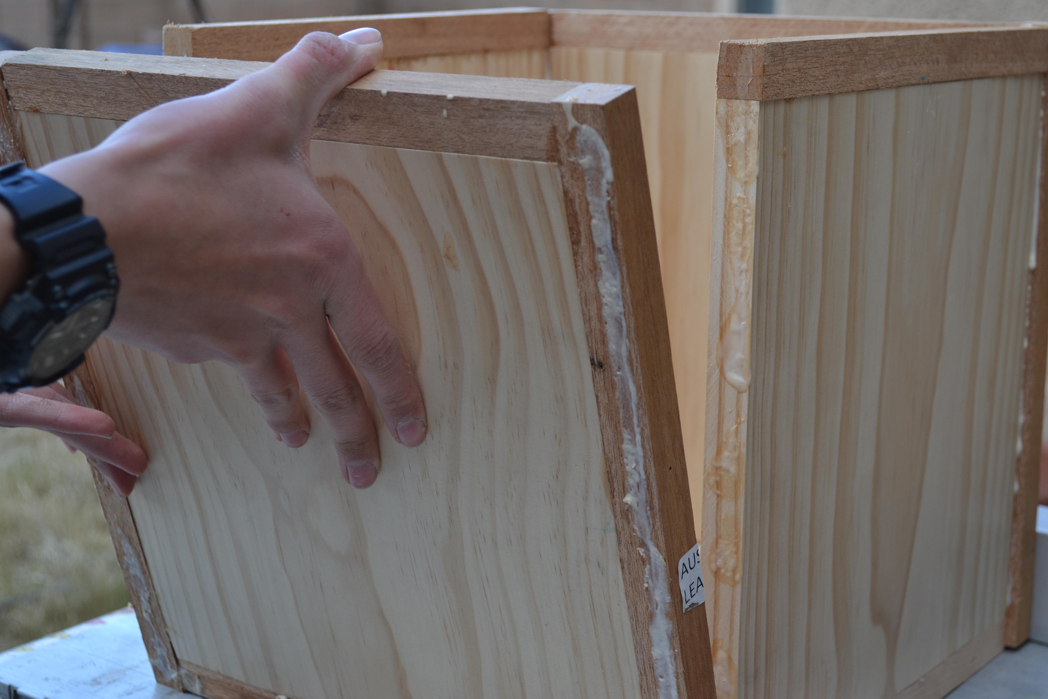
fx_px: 1747
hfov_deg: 33.4
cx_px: 524
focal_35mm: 60
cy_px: 350
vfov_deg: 22.6
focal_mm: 40
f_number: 5.6
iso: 250
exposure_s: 1/125
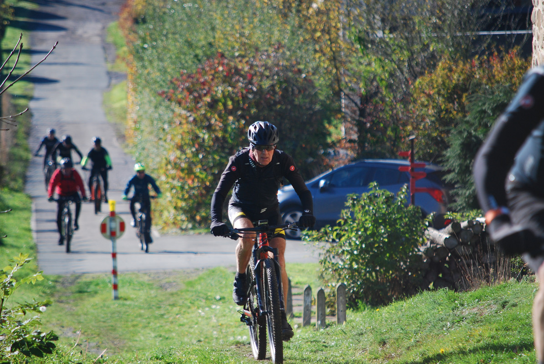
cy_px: 182
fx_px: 4539
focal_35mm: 300
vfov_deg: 4.6
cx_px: 272
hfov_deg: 6.9
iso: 320
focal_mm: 200
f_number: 5.6
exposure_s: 1/500
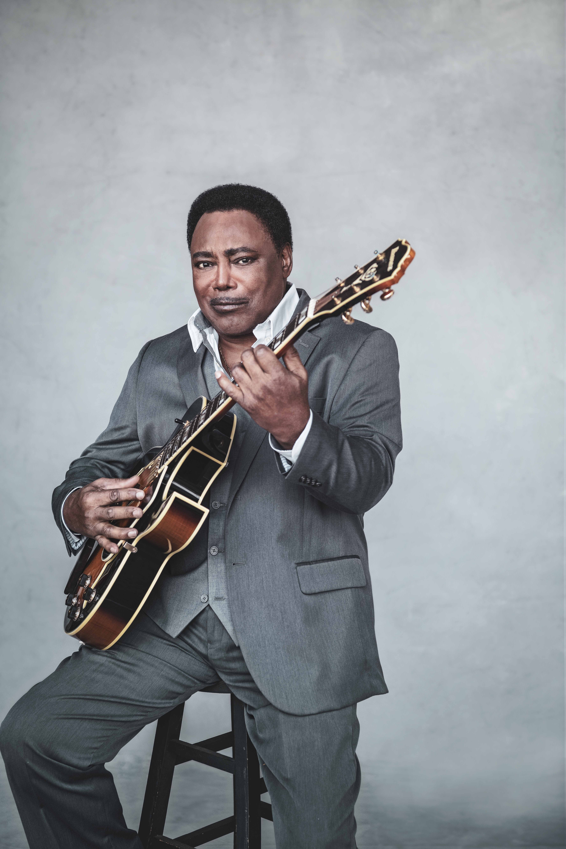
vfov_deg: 33.4
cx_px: 283
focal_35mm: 60
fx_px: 1415
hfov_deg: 22.6
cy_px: 424
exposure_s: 1/100
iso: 250
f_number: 4
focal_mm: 60
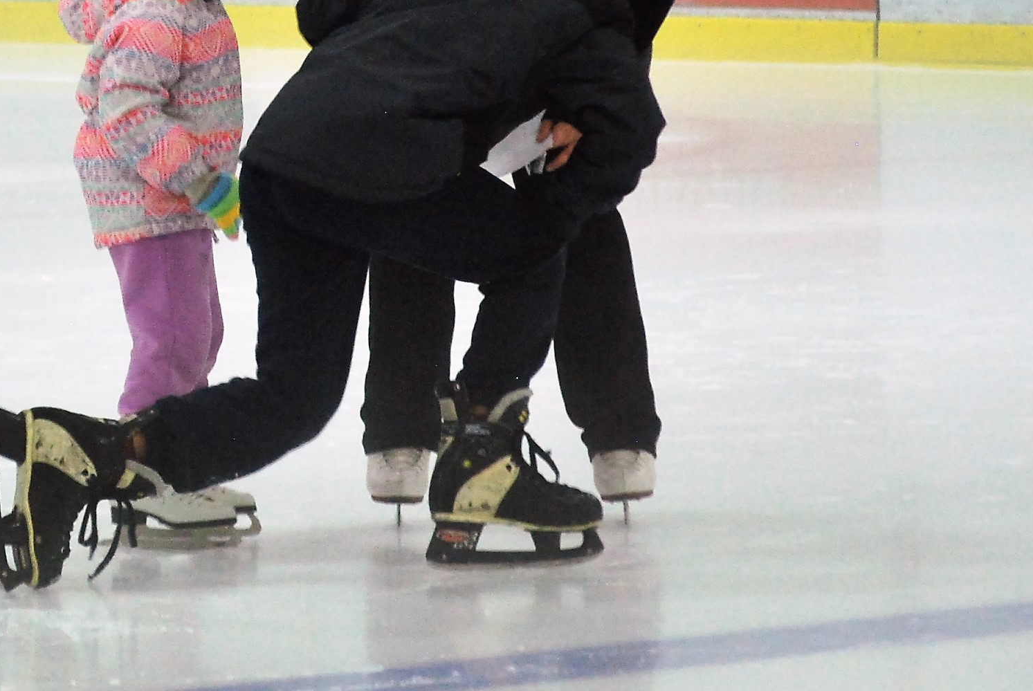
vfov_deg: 3.5
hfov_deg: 5.3
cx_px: 152
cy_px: -28
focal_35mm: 389
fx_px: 11174
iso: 800
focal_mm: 100
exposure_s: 1/50
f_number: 4.5
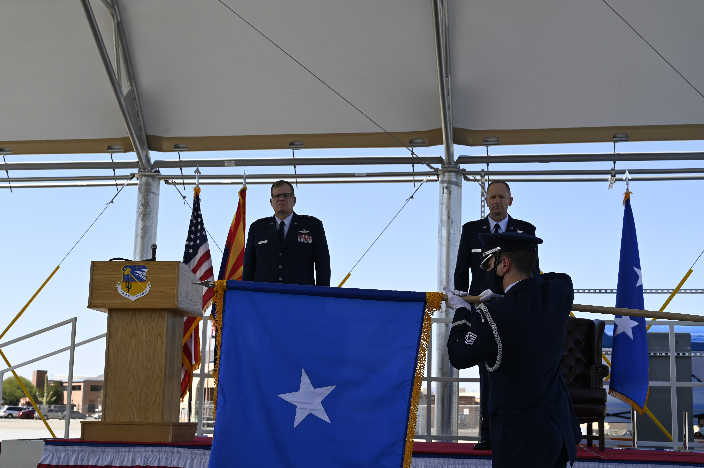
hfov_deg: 40.4
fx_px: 958
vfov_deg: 27.5
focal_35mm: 49
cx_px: 352
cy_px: 234
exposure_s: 1/320
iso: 100
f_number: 6.3
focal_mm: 49
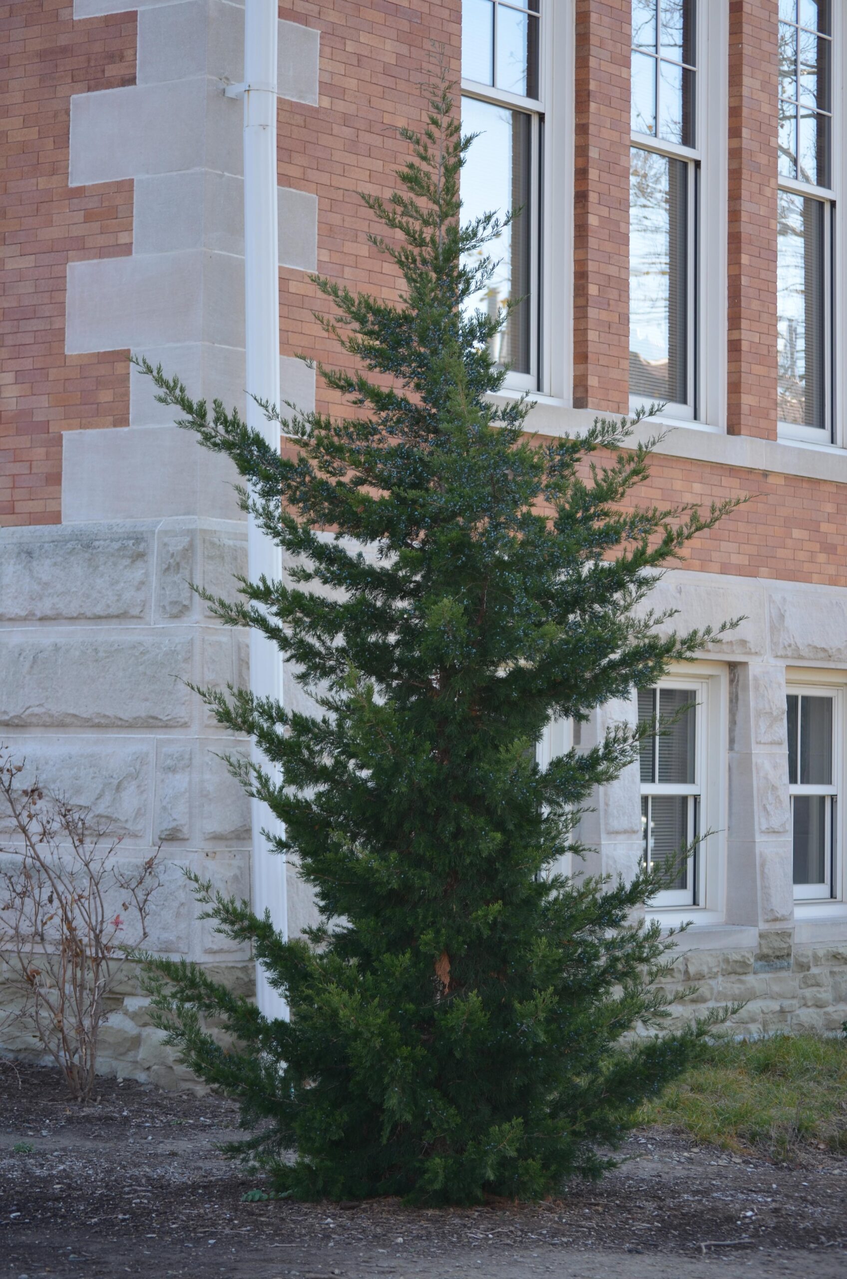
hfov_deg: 15.1
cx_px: 424
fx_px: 3190
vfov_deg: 22.7
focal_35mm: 90
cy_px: 640
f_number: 4.2
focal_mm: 60
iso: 160
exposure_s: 1/200
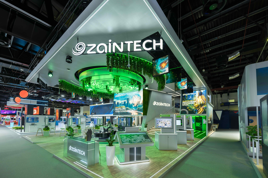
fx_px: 104
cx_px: 134
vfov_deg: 81.2
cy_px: 89
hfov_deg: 104.3
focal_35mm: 14
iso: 125
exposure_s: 1/200
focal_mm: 14
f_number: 1.4
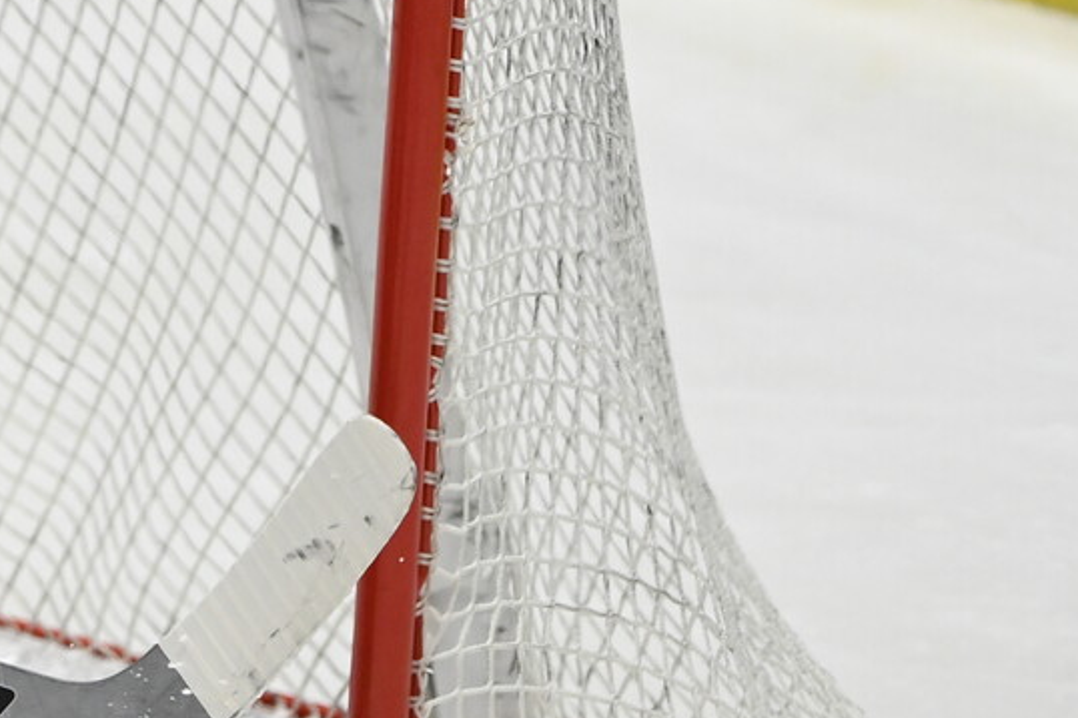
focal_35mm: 1786
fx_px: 53446
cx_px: -503
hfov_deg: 1.2
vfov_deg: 0.8
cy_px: 398
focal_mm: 600
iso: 4000
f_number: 4
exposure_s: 1/1000
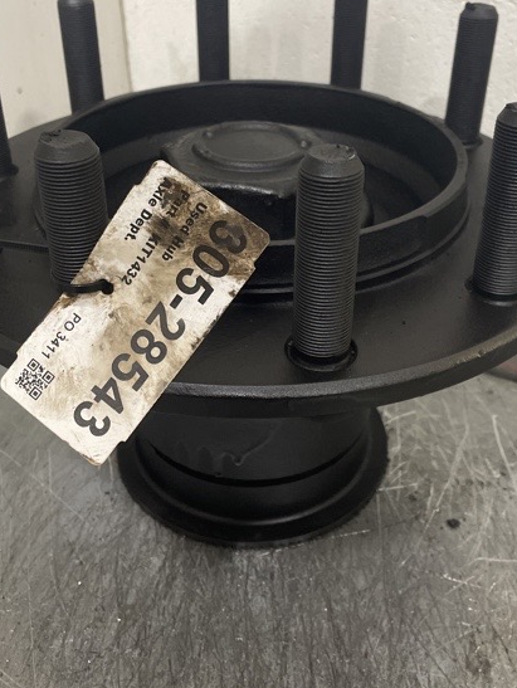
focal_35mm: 38
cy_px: 262
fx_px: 756
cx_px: 264
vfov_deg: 48.5
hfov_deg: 37.8
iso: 400
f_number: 1.6
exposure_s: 1/60
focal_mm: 4.2
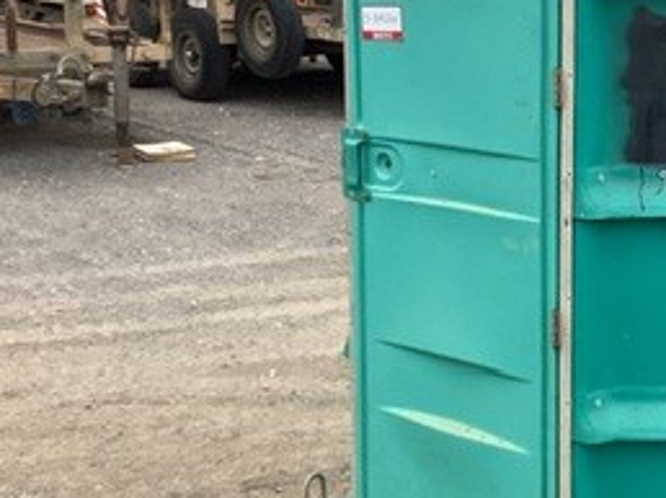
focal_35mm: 77
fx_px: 1480
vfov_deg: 19.1
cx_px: 658
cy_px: 224
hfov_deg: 24.3
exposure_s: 1/981
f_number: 2.4
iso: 25
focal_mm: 3.3
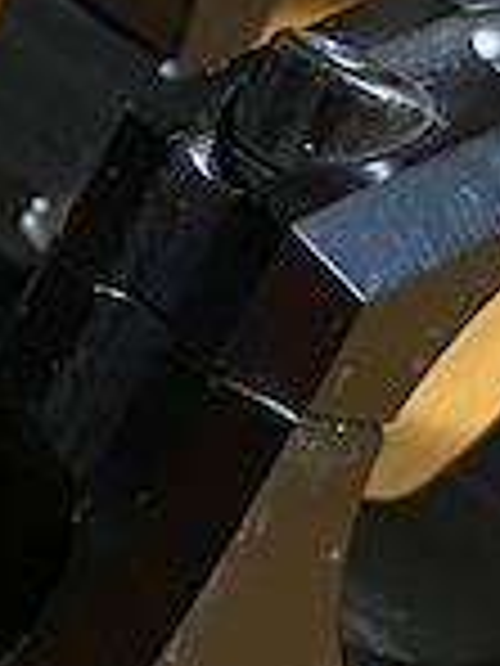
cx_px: -140
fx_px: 2716
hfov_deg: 10.3
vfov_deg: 14.0
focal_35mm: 141
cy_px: 378
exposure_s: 1/60
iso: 400
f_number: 1.8
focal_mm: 4.25
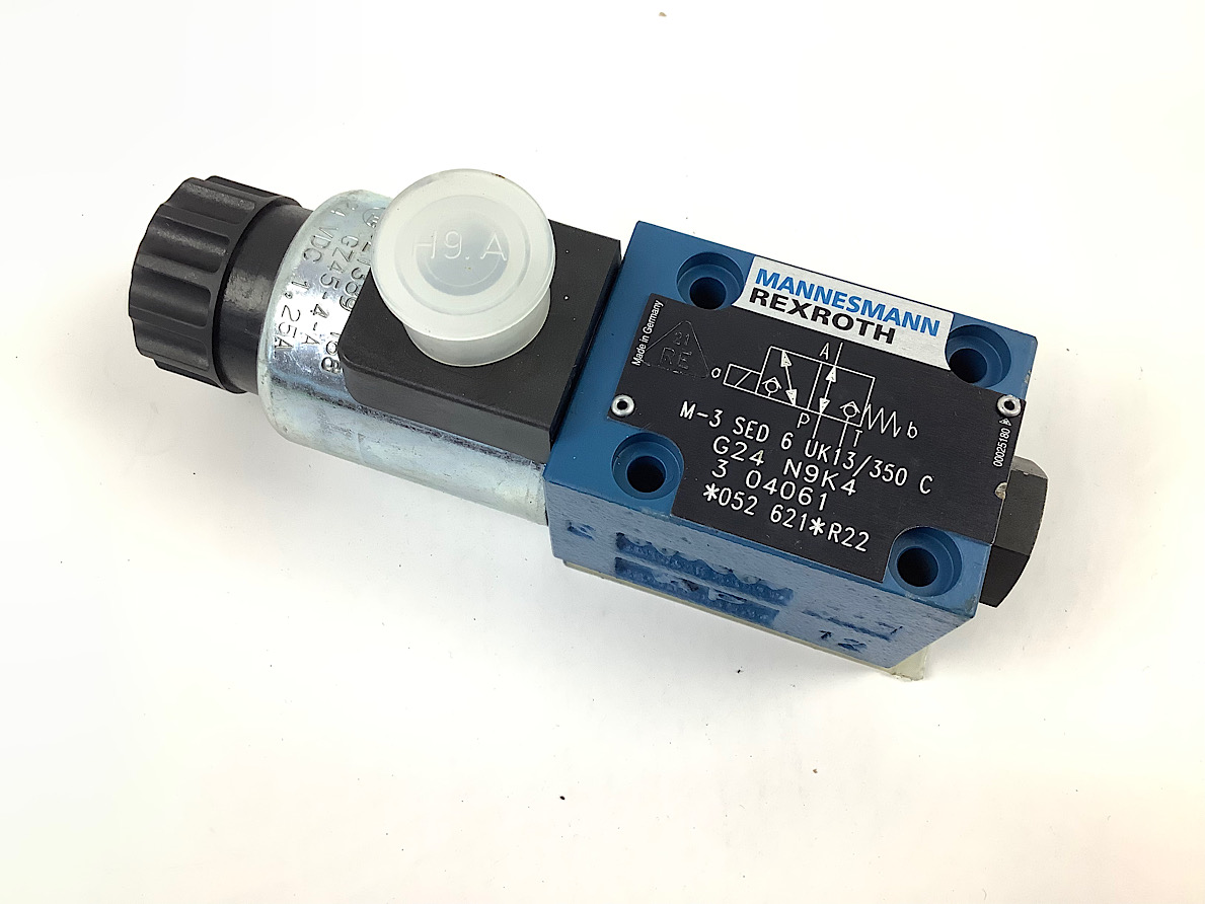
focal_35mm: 31
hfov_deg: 58.3
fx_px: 1079
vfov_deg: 45.4
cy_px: 452
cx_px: 602
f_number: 2.4
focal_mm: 3.3
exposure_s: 1/50
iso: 100
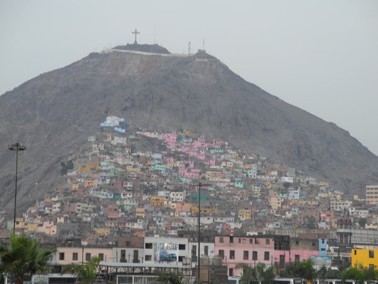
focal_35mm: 135
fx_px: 1474
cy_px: 142
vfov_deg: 11.0
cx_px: 189
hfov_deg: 14.6
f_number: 5
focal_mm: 28.9
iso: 100
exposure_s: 1/23.5
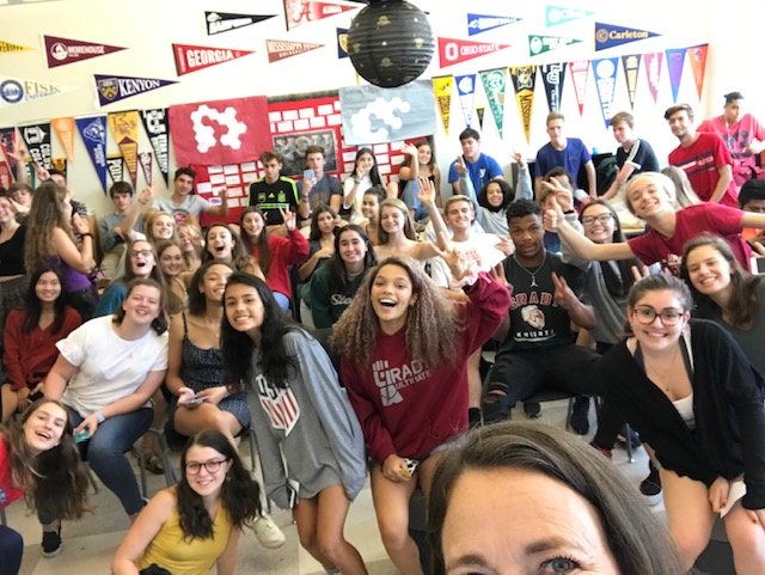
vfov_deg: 44.2
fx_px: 708
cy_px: 288
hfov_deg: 56.8
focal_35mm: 32
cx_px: 382
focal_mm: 2.87
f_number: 2.2
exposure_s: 1/30
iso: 64
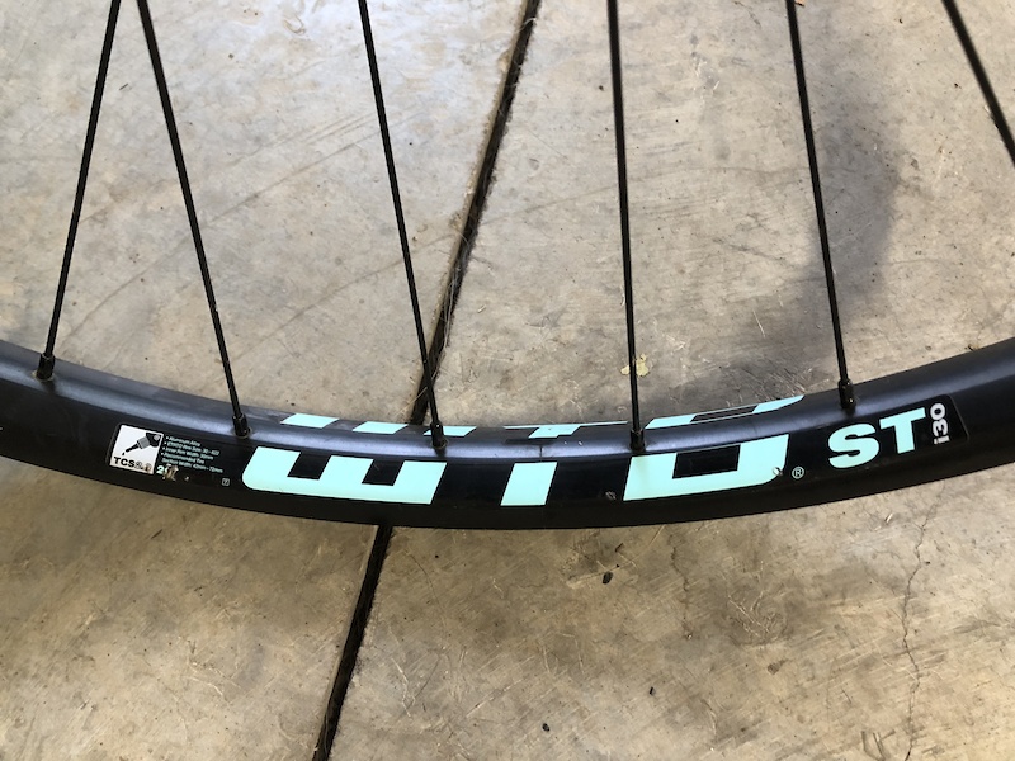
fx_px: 821
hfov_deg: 63.4
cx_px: 508
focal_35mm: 28
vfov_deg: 49.7
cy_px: 380
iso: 64
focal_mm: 4
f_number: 1.8
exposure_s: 1/15
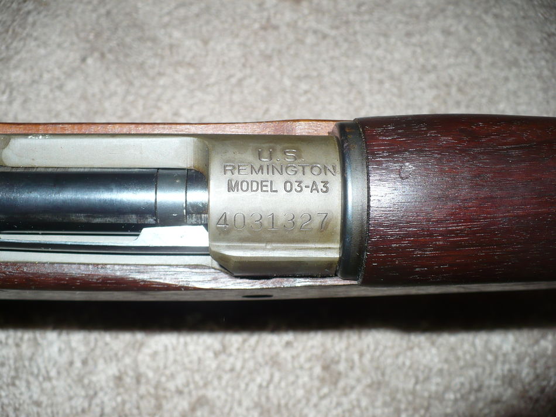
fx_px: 594
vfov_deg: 38.7
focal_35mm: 37
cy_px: 208
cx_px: 278
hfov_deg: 50.1
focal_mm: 6.1
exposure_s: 1/30
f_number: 2.8
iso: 100
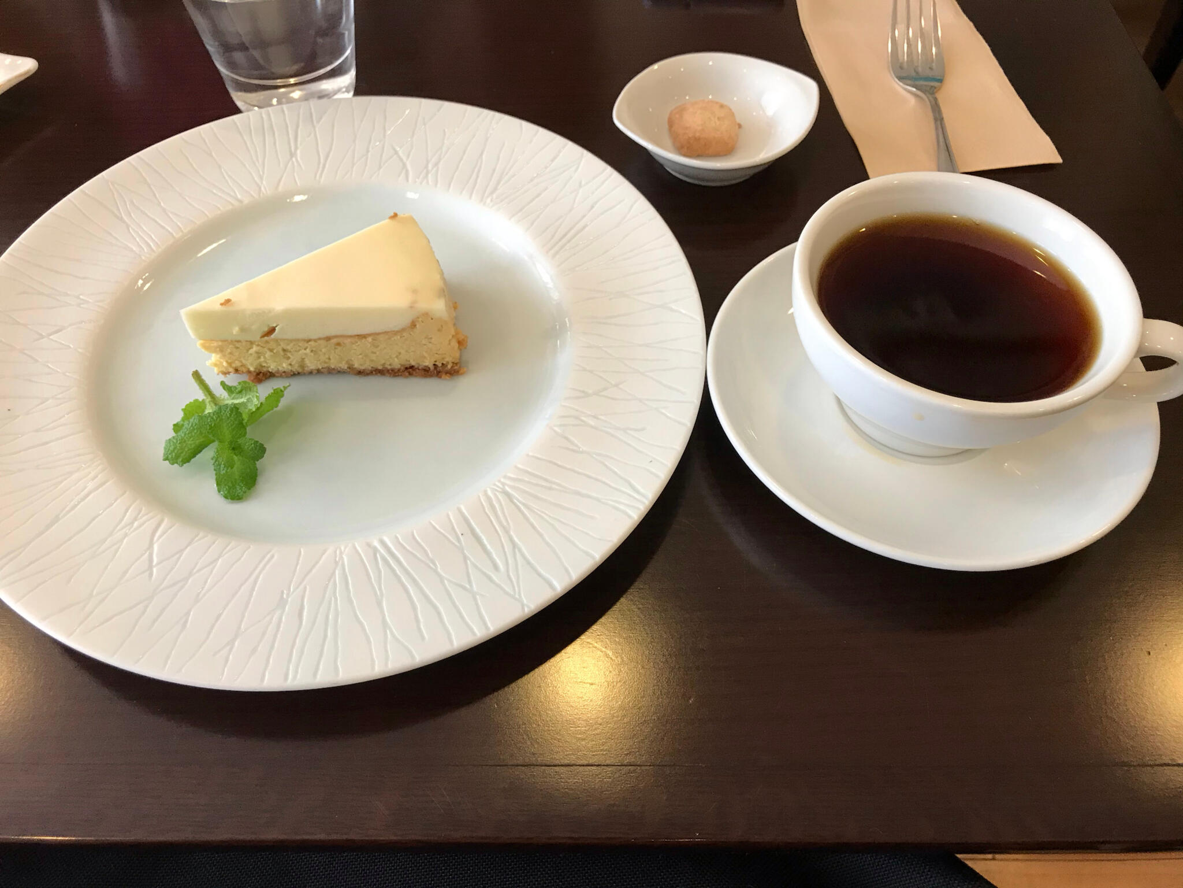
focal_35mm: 28
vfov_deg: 49.7
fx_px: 957
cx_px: 592
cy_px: 444
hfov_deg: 63.4
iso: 40
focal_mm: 3.99
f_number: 1.8
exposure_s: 1/20
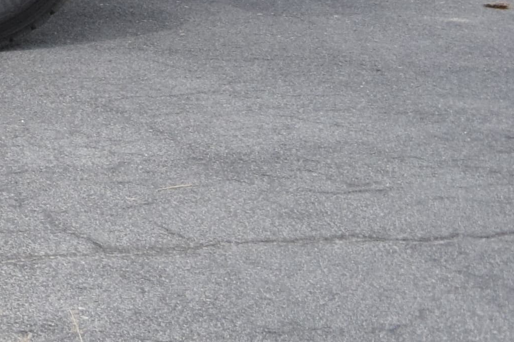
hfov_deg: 10.0
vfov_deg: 8.2
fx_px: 2270
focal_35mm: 159
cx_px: -982
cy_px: -375
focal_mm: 18
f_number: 5.6
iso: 1000
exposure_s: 1/4000
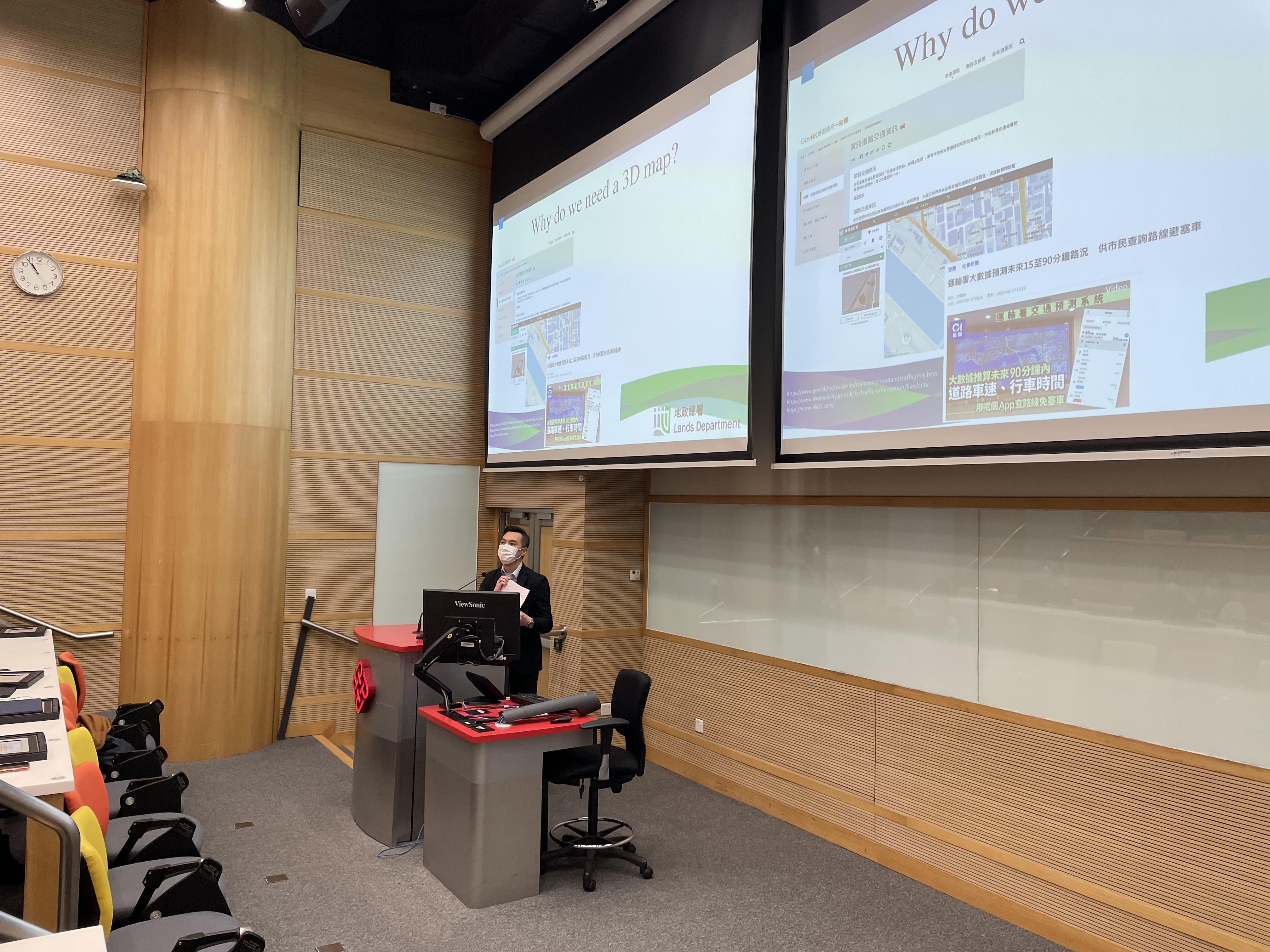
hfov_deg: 67.3
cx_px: 635
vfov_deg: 53.1
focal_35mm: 26
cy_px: 476
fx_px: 954
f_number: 1.6
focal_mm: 4.2
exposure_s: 1/90
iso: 64
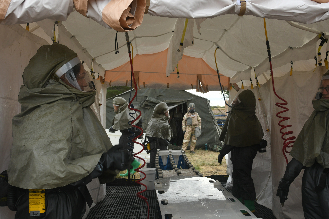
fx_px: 329
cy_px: 110
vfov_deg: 36.9
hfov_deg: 53.1
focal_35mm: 36
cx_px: 164
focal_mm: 24
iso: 160
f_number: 8
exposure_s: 1/100
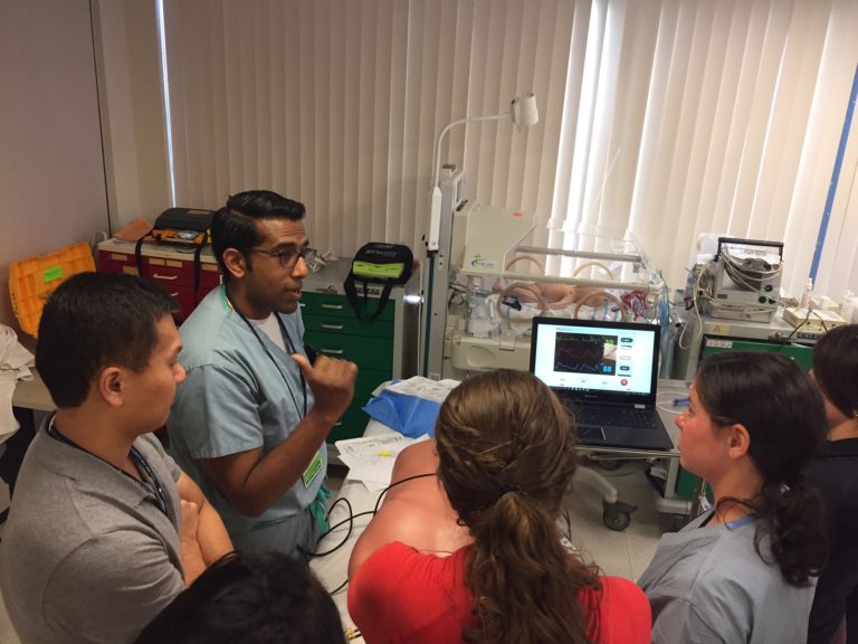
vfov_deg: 48.2
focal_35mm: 29
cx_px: 429
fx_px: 719
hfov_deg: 61.7
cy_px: 322
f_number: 2.2
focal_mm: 4.15
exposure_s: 1/30
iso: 50
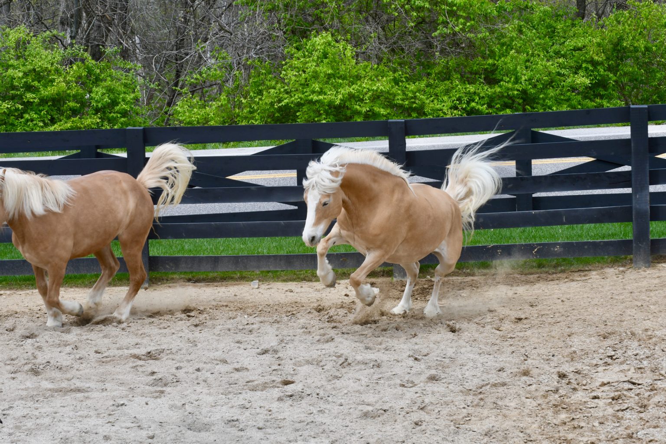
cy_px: 222
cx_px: 333
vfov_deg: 7.9
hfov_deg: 11.8
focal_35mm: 174
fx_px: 3219
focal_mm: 116
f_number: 11
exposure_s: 1/500
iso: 400
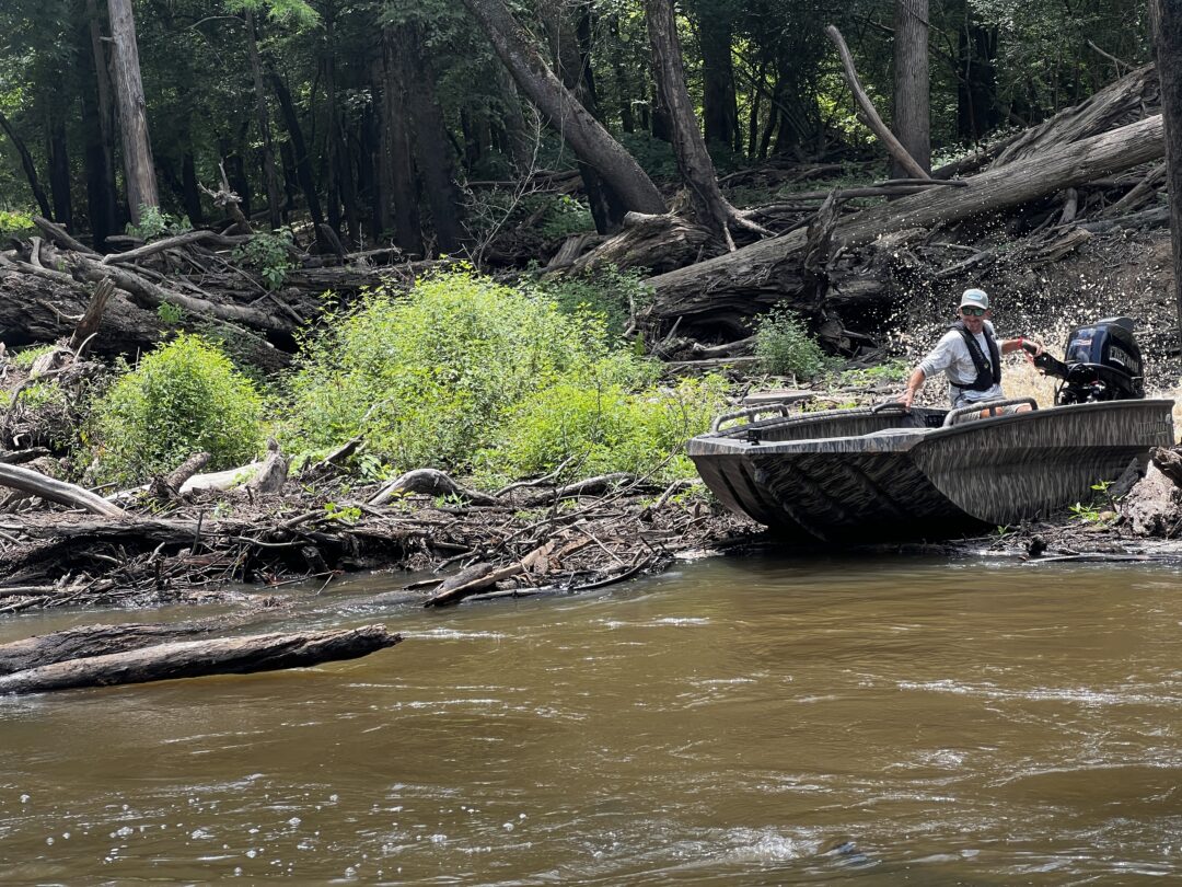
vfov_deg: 19.1
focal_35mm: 77
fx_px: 2629
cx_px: 591
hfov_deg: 25.3
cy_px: 444
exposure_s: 1/114
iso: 32
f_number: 2.8
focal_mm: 9
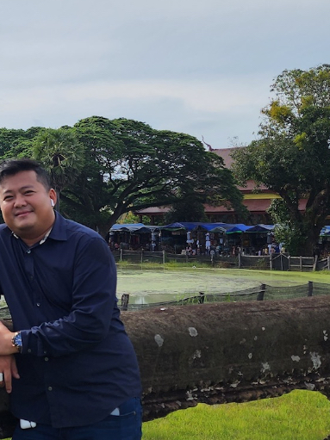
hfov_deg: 21.8
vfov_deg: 30.6
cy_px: 170
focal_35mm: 63
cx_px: -53
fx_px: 801
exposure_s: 1/1064
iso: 12
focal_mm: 6.4
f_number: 1.8
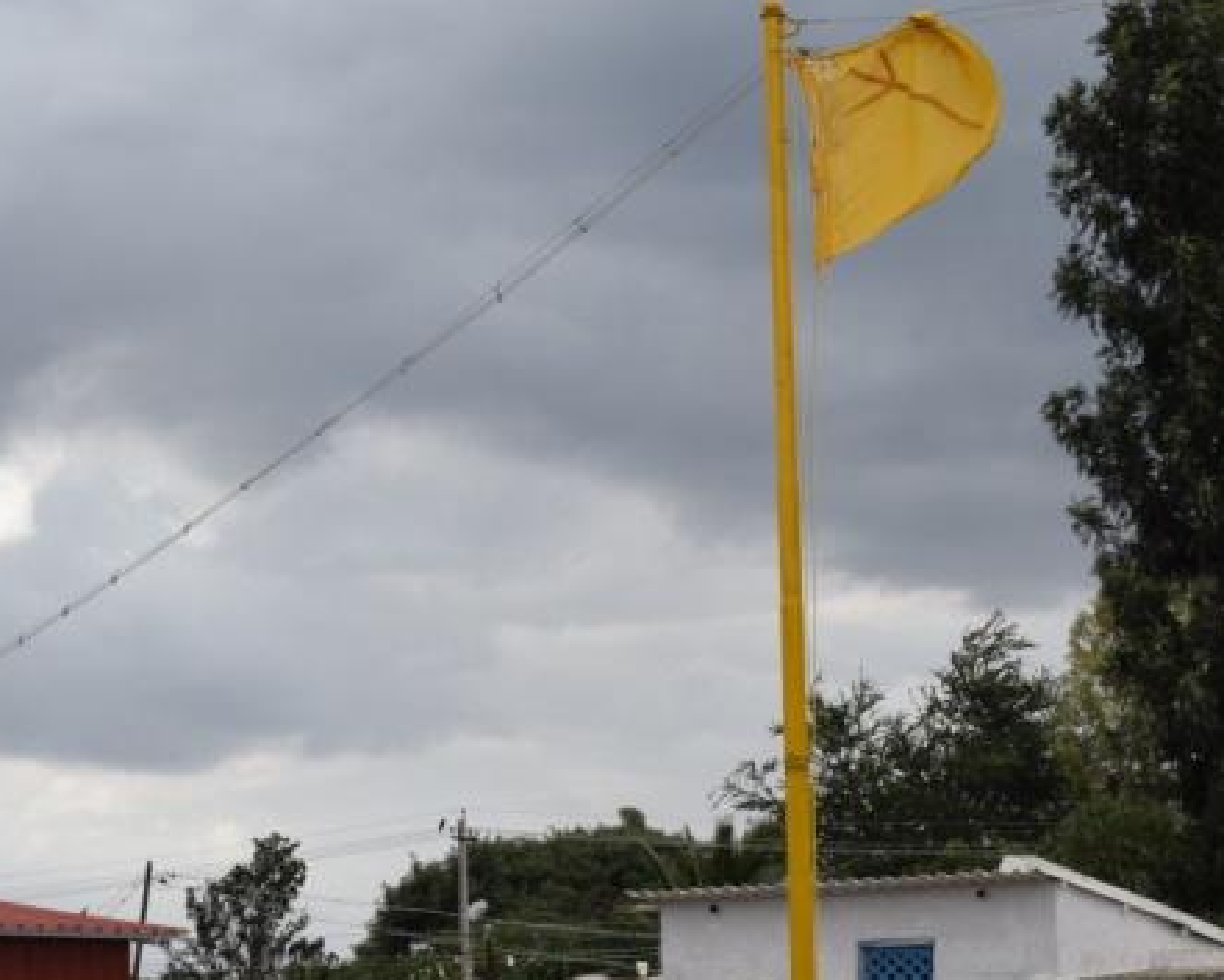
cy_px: 695
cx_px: 14
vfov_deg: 15.7
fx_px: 3551
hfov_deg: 19.0
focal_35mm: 98
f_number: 14
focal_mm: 30
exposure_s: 1/800
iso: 800
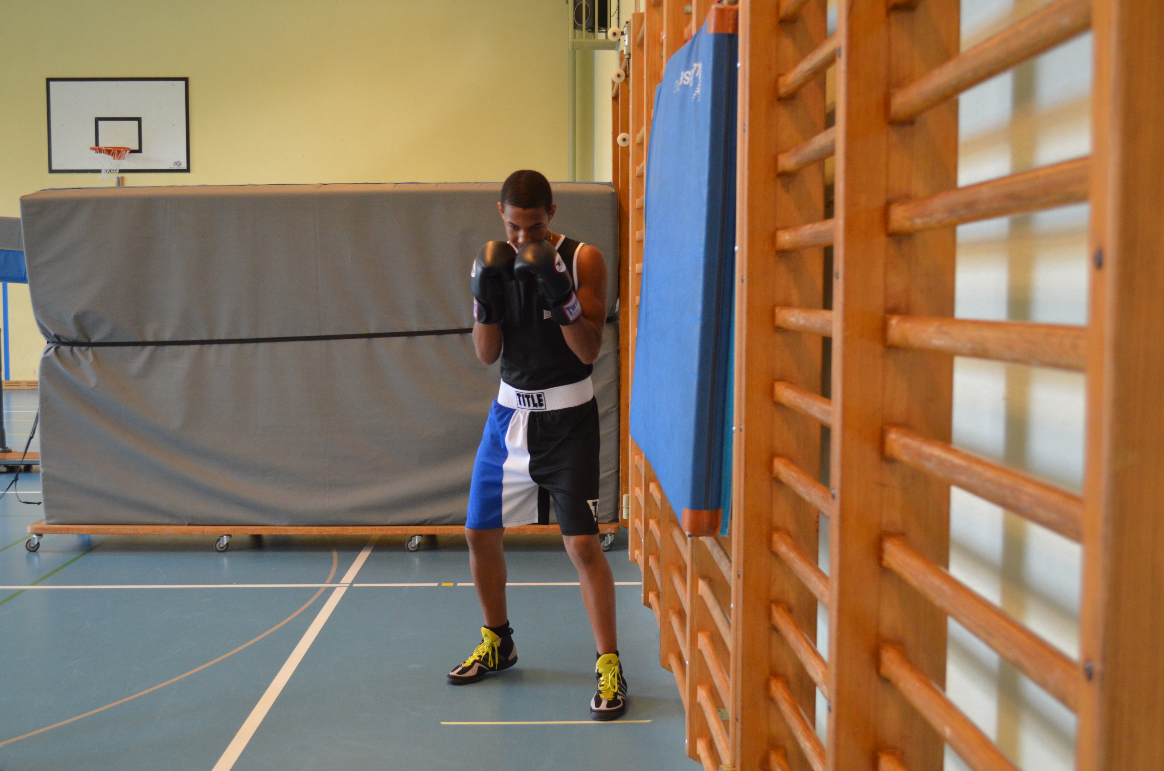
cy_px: 386
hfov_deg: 45.0
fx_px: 1404
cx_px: 582
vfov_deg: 30.7
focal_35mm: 44
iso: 1600
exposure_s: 1/100
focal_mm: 29
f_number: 4.5
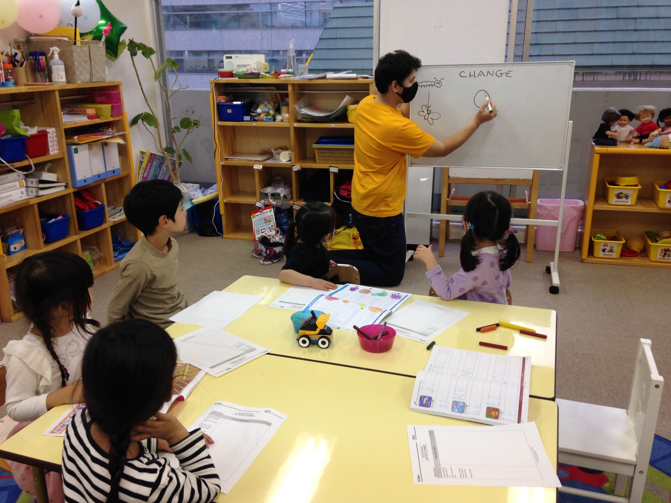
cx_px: 336
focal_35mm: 33
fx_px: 640
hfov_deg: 55.4
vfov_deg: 42.9
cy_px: 252
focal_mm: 4.12
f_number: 2.4
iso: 64
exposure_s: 1/40
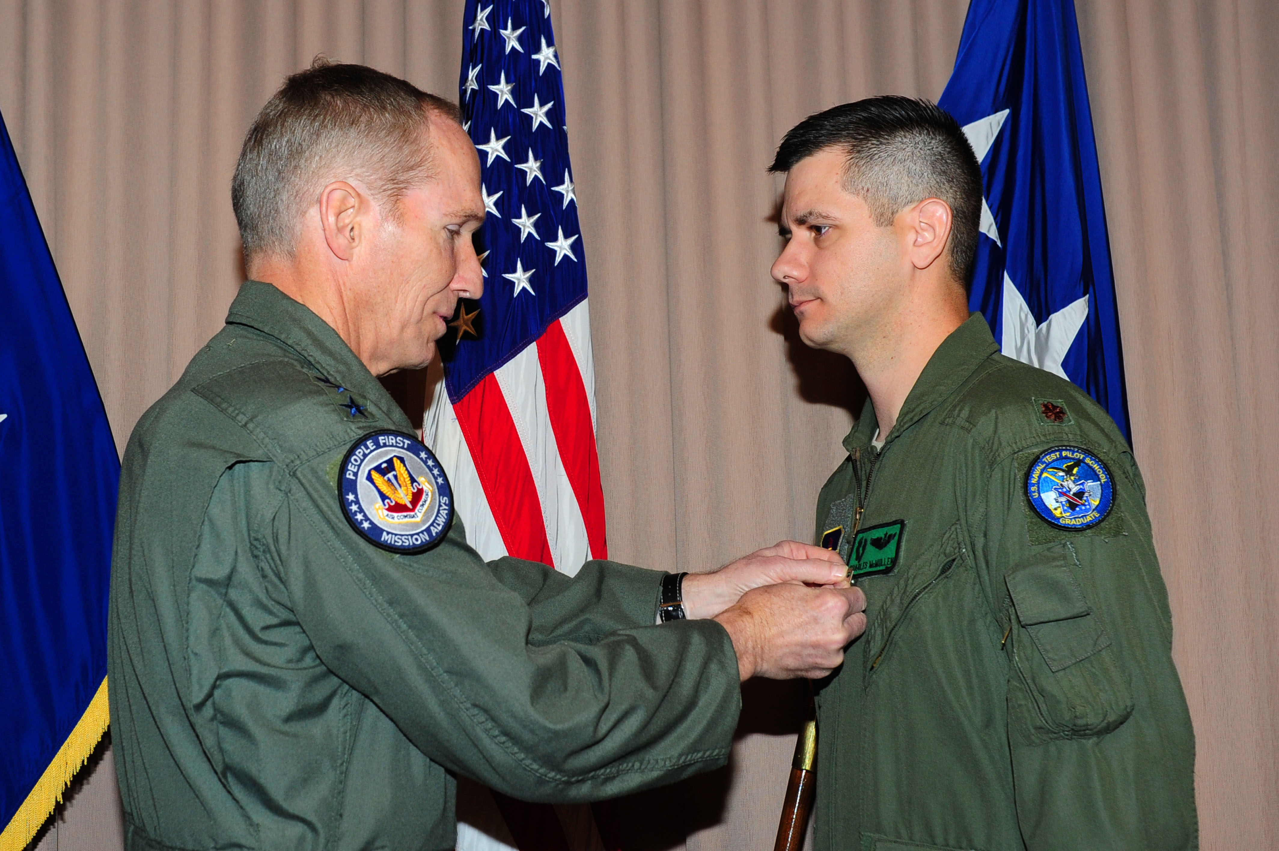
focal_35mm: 34
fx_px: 1207
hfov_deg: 55.8
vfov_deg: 38.8
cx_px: 640
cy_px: 426
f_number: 5.6
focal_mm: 34
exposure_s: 1/160
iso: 800
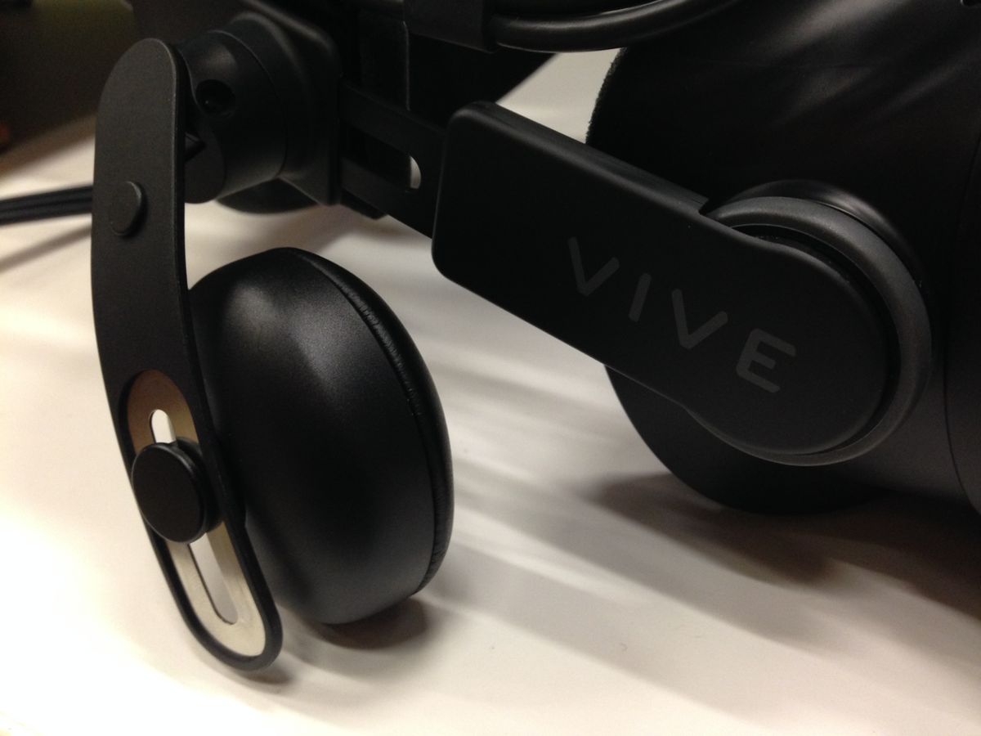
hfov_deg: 55.4
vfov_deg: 42.9
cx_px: 490
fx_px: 935
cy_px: 368
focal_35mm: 33
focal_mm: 4.12
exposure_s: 1/20
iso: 200
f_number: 2.4
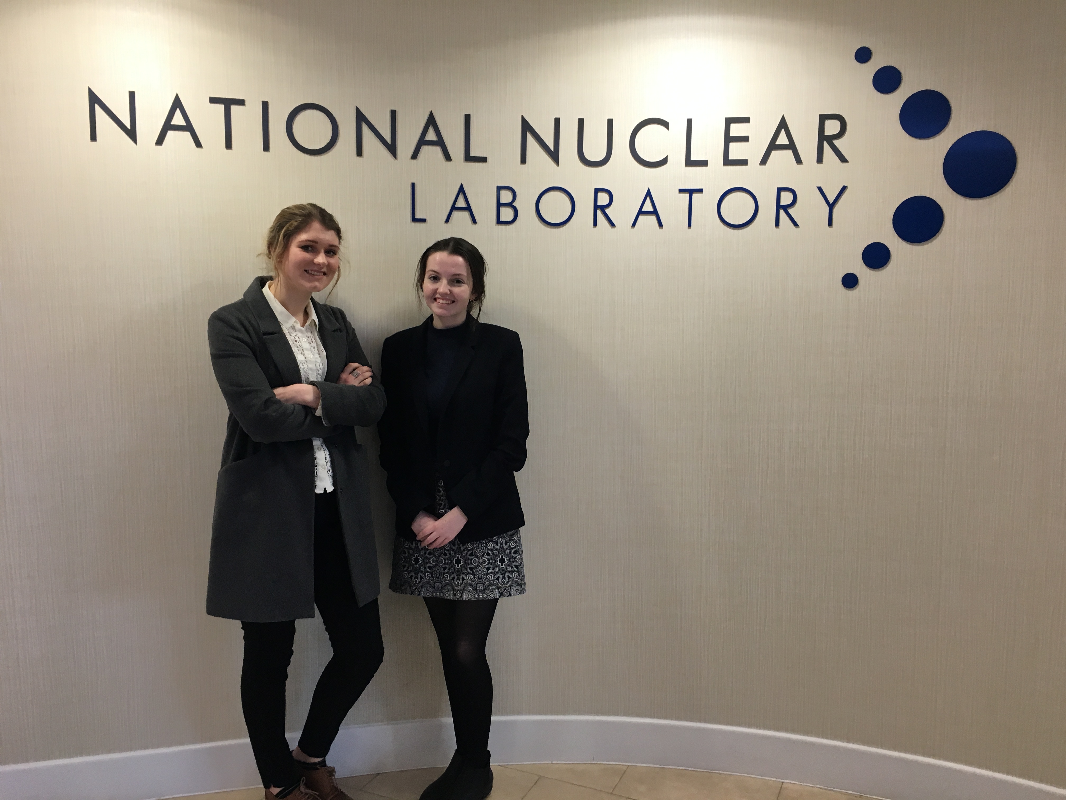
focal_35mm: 29
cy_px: 400
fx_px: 893
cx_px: 533
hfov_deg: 61.7
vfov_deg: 48.2
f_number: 2.2
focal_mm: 4.15
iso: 40
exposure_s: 1/33
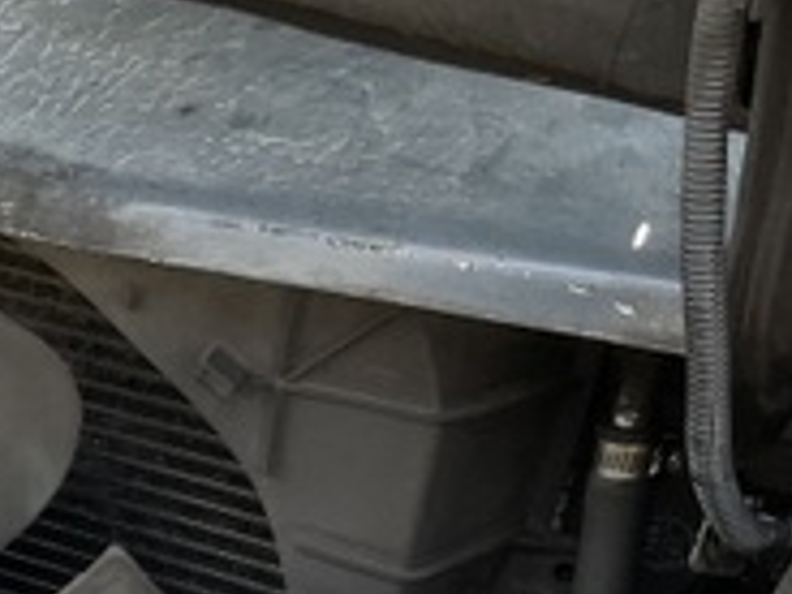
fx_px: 2585
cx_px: -547
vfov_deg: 11.8
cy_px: 1184
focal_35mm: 113
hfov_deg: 15.4
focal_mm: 4.2
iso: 32
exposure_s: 1/202
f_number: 1.6
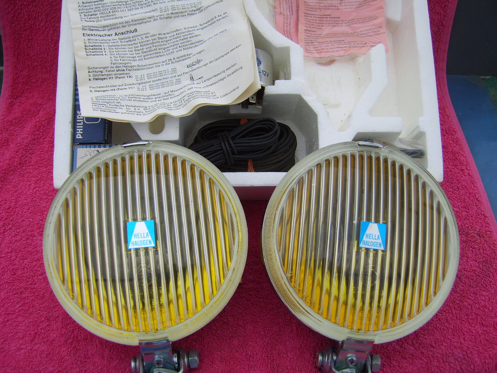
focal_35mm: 38
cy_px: 186
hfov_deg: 49.0
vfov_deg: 37.7
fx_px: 546
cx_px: 248
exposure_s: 1/60
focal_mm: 7.8
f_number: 2.8
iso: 50
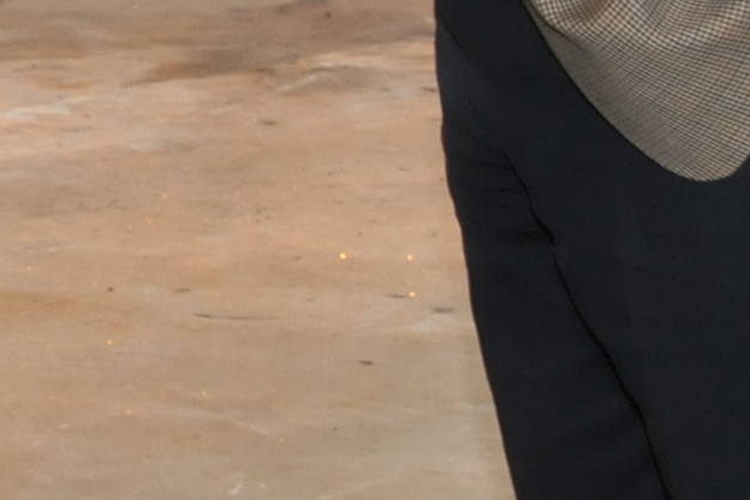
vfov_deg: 5.4
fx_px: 5145
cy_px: -617
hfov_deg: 7.8
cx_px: -1030
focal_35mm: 247
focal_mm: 32
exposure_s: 1/125
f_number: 9
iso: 800
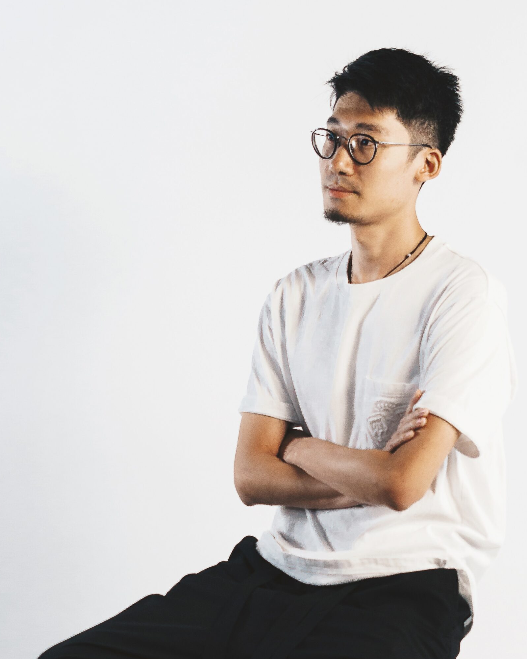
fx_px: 1170
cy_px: 389
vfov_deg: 31.4
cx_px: 271
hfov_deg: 25.4
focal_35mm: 60
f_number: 2.8
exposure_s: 1/125
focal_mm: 50
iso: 1250
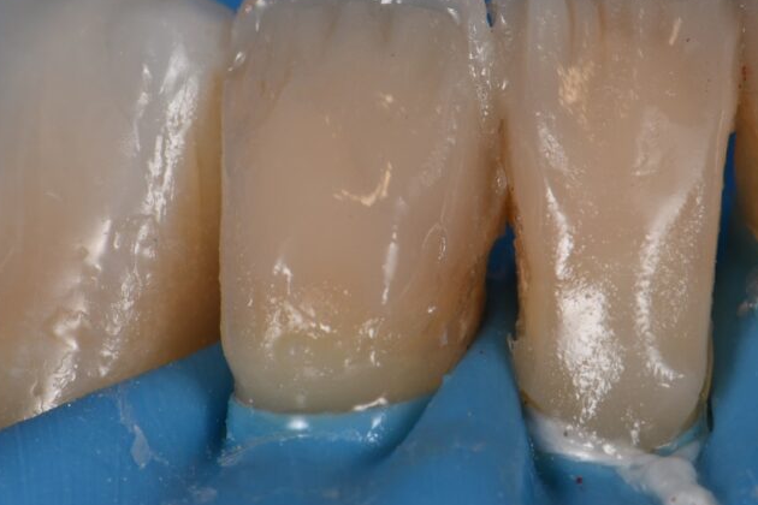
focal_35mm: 255
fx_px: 5369
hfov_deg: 8.1
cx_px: 467
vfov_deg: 5.4
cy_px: 183
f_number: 32
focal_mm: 105
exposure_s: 1/200
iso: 200
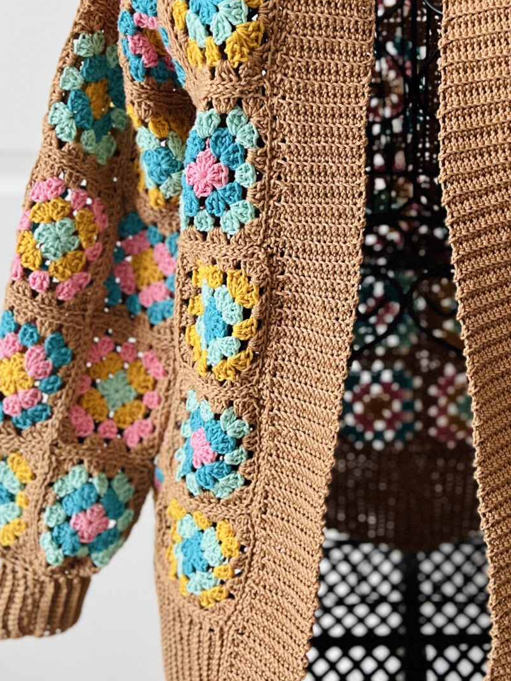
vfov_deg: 37.7
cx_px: 414
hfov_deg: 28.5
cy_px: 216
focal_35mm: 50
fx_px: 984
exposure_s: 1/53
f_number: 1.5
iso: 500
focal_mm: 5.7
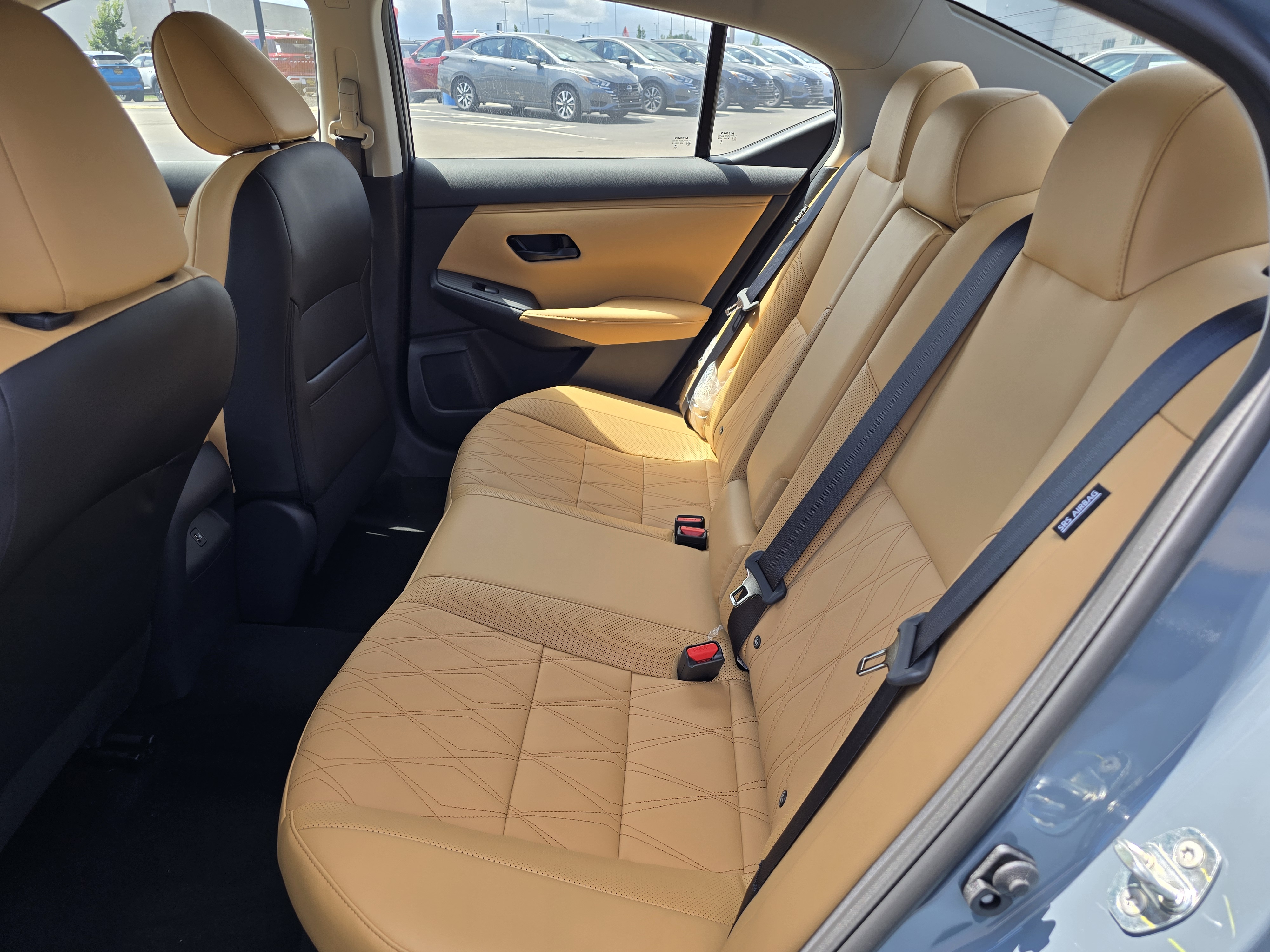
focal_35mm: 23
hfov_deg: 73.9
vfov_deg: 58.9
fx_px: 844
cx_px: 635
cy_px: 476
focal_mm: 6.3
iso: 12
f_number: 1.7
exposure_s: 1/211
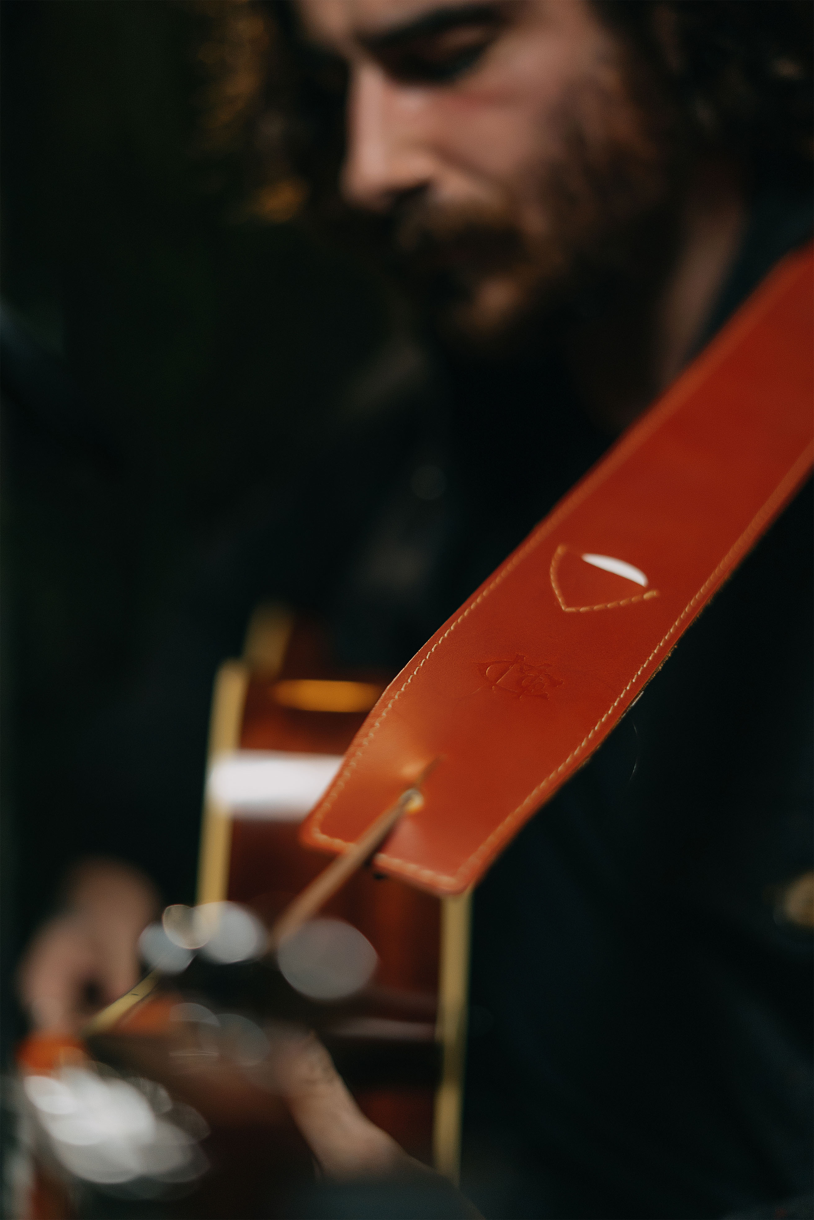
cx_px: 407
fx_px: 2544
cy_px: 610
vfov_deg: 27.0
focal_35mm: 75
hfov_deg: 18.2
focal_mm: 50
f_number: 1.8
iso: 1000
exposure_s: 1/125
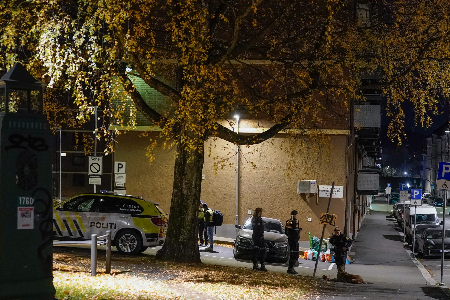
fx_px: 813
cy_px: 199
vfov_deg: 20.9
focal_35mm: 65
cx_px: 267
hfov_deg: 30.9
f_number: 2.8
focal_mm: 45
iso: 6400
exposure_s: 1/30
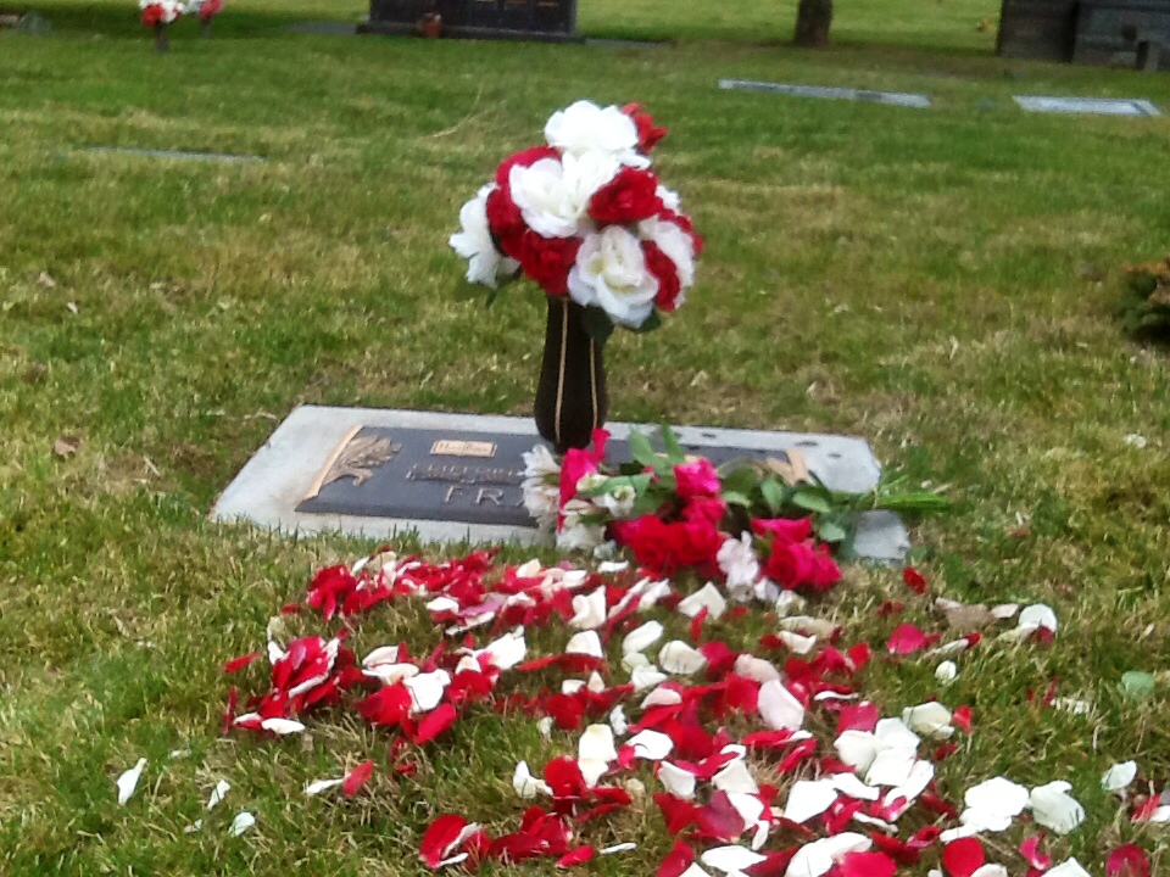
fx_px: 1487
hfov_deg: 42.9
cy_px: 438
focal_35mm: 44
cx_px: 585
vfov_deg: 32.9
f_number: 2.4
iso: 40
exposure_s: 1/424
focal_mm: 2.03
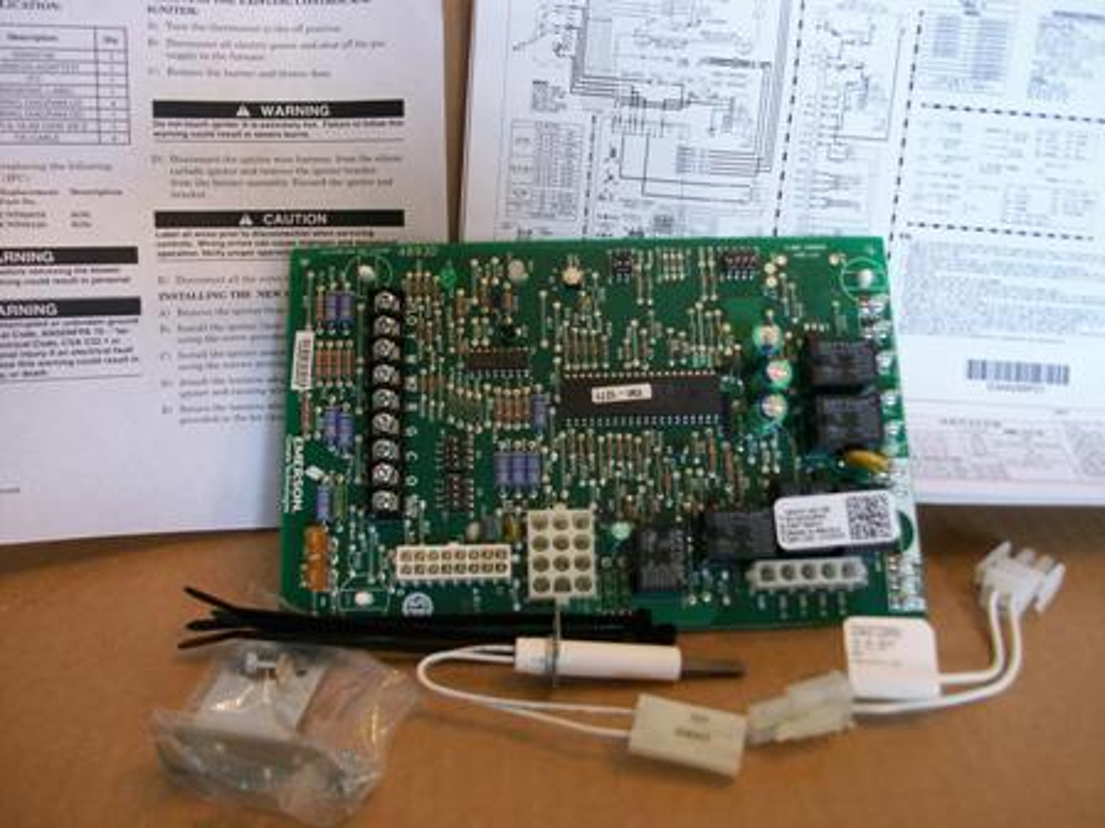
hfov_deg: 54.0
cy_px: 414
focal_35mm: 34
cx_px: 552
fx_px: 1085
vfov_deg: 41.8
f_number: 2.8
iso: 160
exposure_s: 1/20.7
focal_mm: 5.7
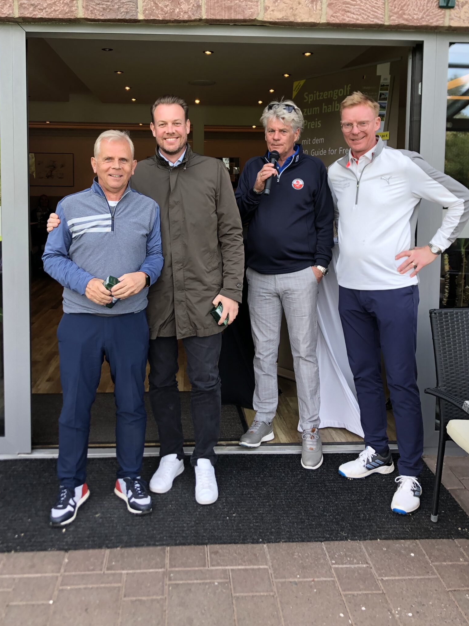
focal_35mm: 35
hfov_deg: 40.7
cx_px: 218
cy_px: 241
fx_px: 632
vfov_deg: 52.2
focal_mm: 3.99
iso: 40
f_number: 1.8
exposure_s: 1/120
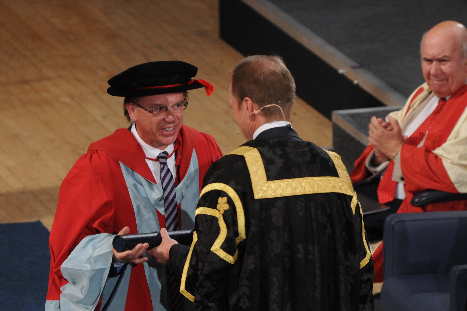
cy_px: 173
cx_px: 215
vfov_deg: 3.6
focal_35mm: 378
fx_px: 4903
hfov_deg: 5.5
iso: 1250
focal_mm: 210
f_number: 5.3
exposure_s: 1/125
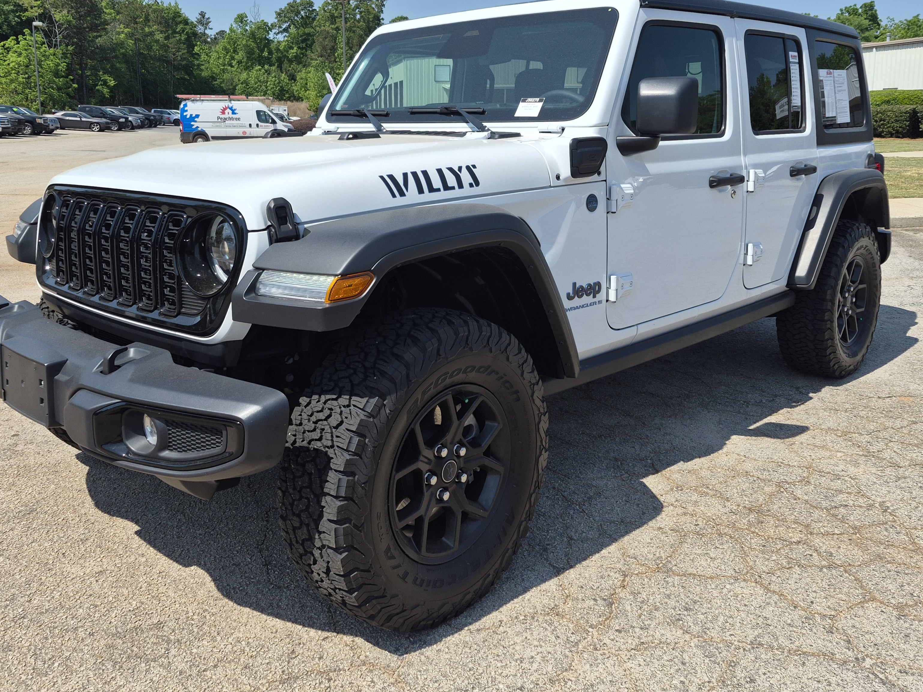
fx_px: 800
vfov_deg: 46.3
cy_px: 251
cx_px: 438
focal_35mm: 30
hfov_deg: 59.9
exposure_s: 1/6800
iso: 80
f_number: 1.8
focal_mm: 5.4
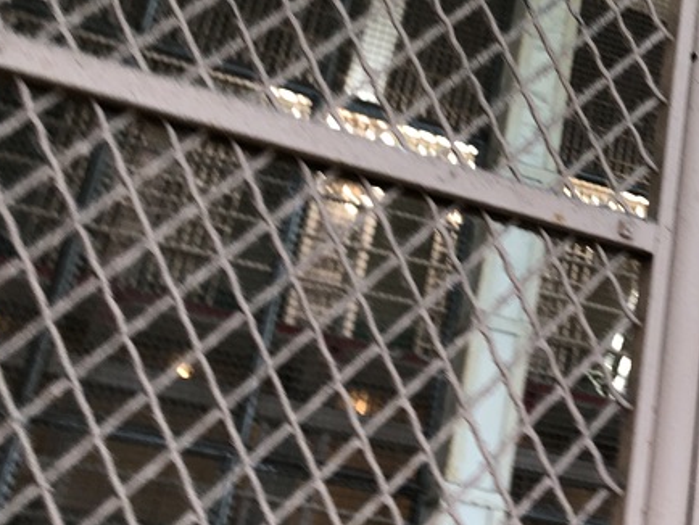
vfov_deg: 21.9
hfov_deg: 28.1
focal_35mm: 66
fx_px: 1333
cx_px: 649
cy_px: 76
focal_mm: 4
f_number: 1.8
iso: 32
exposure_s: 1/31
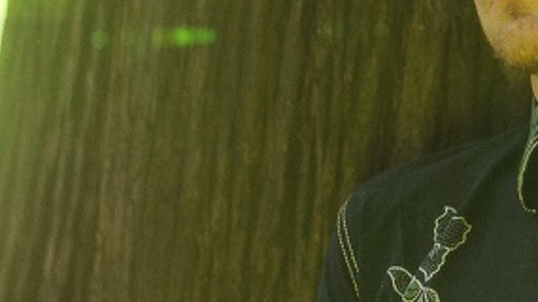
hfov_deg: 14.4
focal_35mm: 147
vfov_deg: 8.2
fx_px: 2096
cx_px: 561
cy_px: 23
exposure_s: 1/125
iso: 800
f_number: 1.8
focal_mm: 50
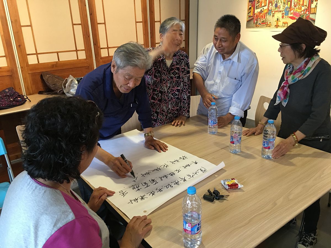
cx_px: 166
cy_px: 124
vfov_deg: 48.2
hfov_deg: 61.7
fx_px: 277
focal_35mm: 29
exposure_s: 1/17
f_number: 2.2
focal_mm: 4.15
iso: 80
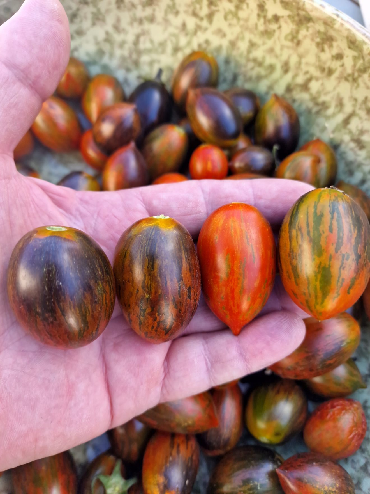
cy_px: 247
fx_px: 328
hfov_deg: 58.9
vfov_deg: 73.9
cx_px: 185
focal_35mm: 23
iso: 50
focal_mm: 6.4
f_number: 1.8
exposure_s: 1/139
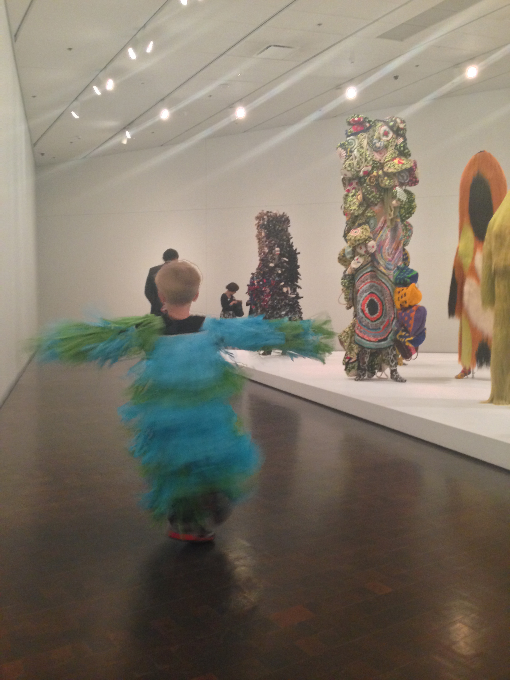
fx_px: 648
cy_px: 340
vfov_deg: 55.4
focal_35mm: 33
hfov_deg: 42.9
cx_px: 255
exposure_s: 1/20
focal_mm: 4.12
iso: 320
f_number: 2.4
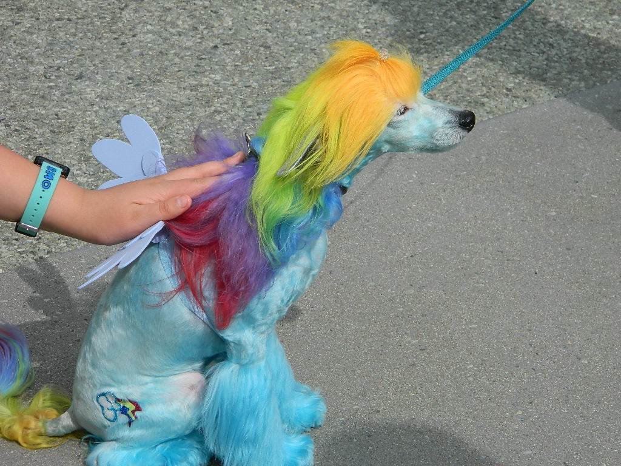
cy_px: 233
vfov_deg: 9.9
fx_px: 2691
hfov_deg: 13.2
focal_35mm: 150
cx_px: 310
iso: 80
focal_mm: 27
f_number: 4.9
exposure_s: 1/500
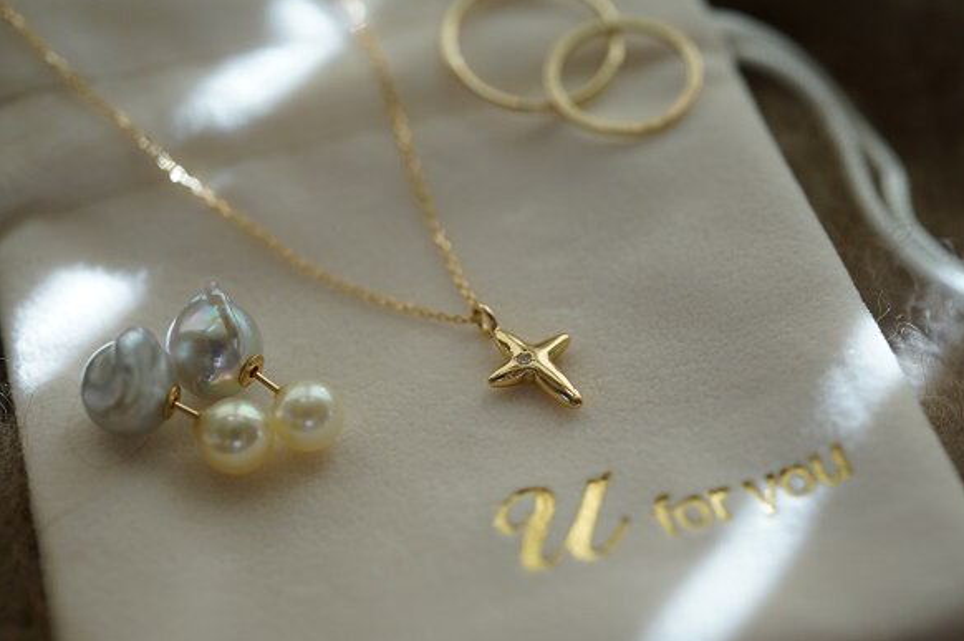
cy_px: 310
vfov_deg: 24.6
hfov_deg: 36.3
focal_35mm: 55
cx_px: 502
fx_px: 1471
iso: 160
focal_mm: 50
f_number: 4
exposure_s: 1/160
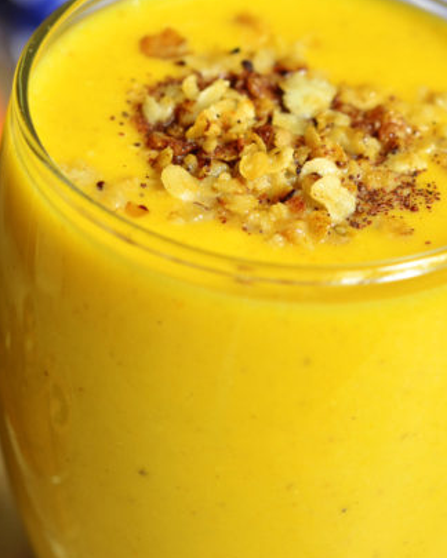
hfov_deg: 9.7
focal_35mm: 160
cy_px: 275
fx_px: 2646
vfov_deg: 12.1
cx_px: 237
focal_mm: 60
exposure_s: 1/20
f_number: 5
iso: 200
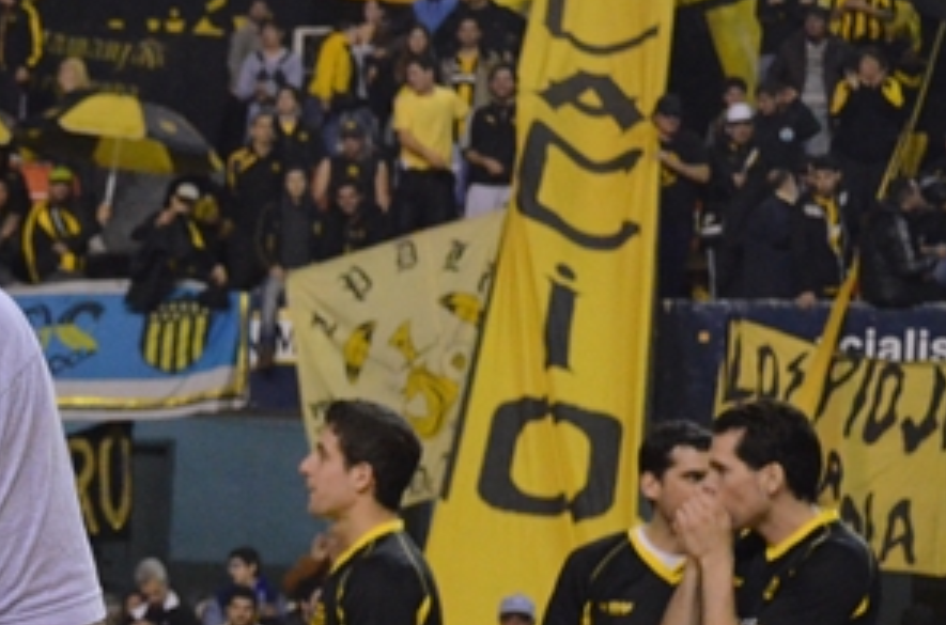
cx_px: -305
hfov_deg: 15.9
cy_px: 497
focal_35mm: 122
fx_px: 3197
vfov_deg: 11.1
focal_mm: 30
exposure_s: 1/250
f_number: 4.5
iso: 4000
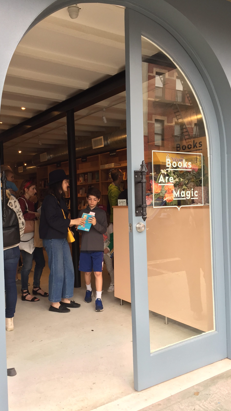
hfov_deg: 36.6
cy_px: 205
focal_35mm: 32
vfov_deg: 61.0
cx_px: 104
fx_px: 348
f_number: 2.2
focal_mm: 4.15
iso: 40
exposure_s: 1/120
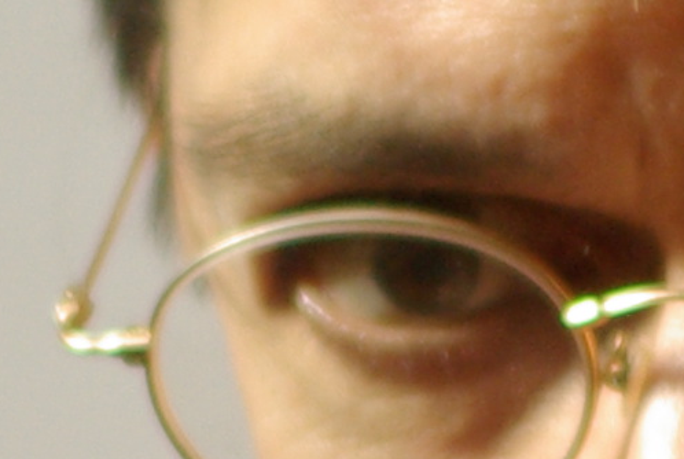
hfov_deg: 2.5
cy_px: 814
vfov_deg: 1.7
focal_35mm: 816
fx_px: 15532
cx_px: 1221
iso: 400
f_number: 2.8
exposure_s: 1/60
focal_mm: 70
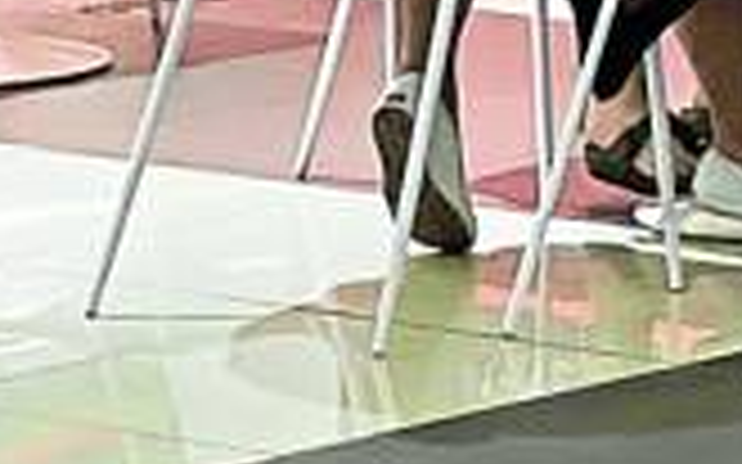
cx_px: 1578
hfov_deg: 5.0
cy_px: -1050
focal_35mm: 411
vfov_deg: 3.1
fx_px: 8308
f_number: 2.2
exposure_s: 1/90
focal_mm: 7.5
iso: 250
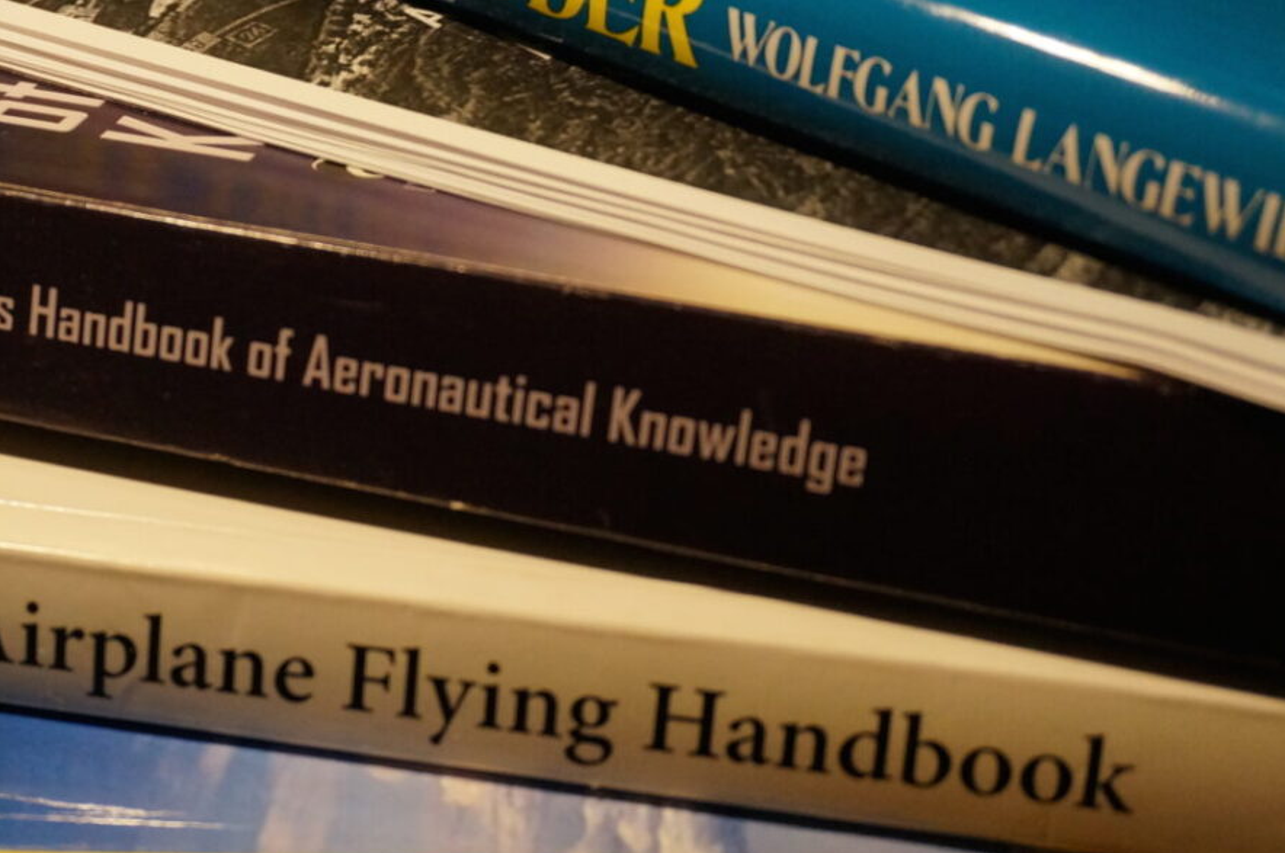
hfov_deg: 27.3
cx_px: 299
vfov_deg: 18.6
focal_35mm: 73
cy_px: 381
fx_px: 2602
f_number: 4.5
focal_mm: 28
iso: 1600
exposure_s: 1/160
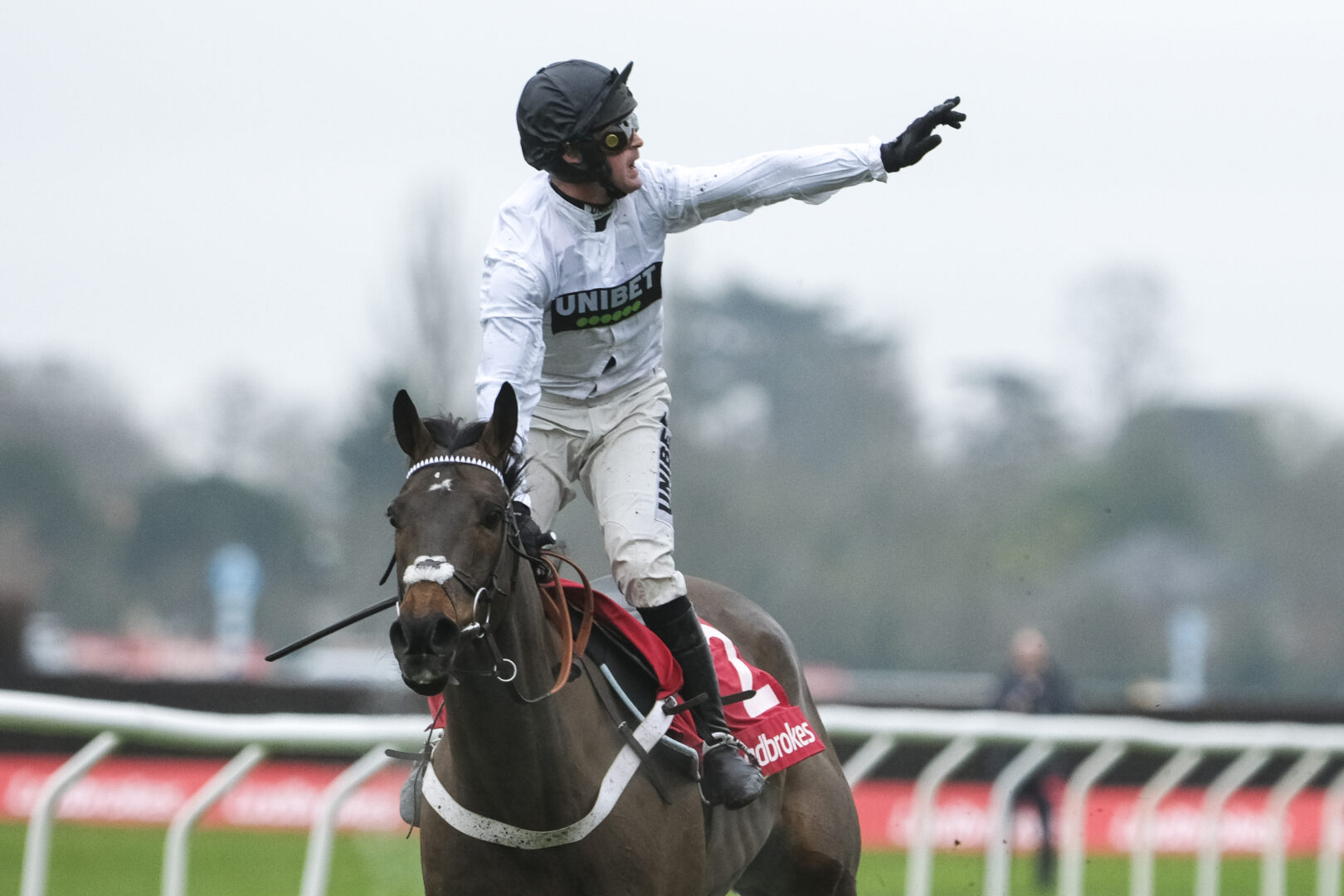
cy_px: 448
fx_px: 15679
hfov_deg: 4.9
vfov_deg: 3.3
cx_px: 672
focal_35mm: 420
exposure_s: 1/1250
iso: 2000
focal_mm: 280
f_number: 3.6
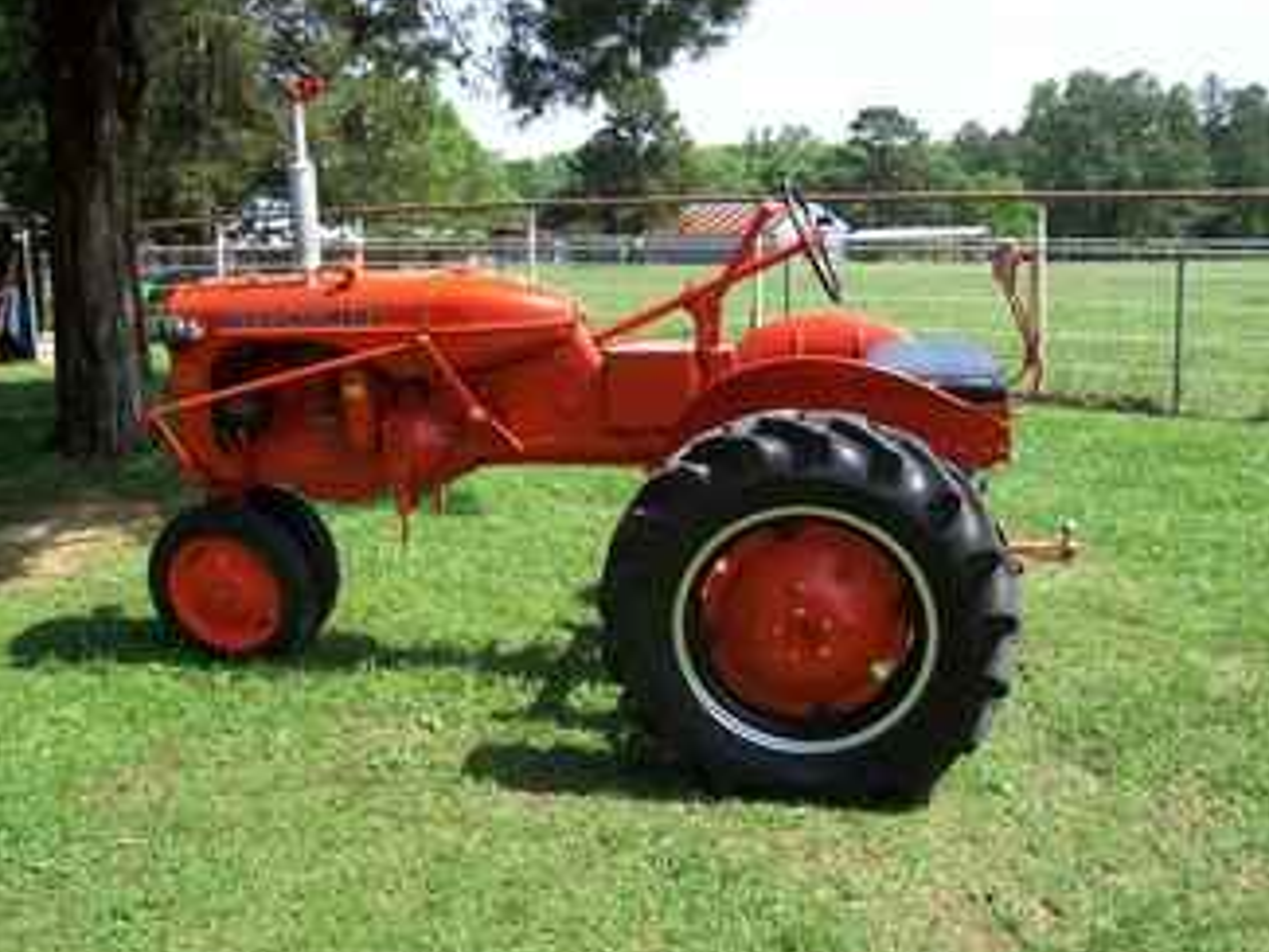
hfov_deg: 51.3
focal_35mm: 36
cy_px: 456
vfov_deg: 39.7
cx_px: 601
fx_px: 1320
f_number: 5.6
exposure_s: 1/250
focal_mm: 5.6
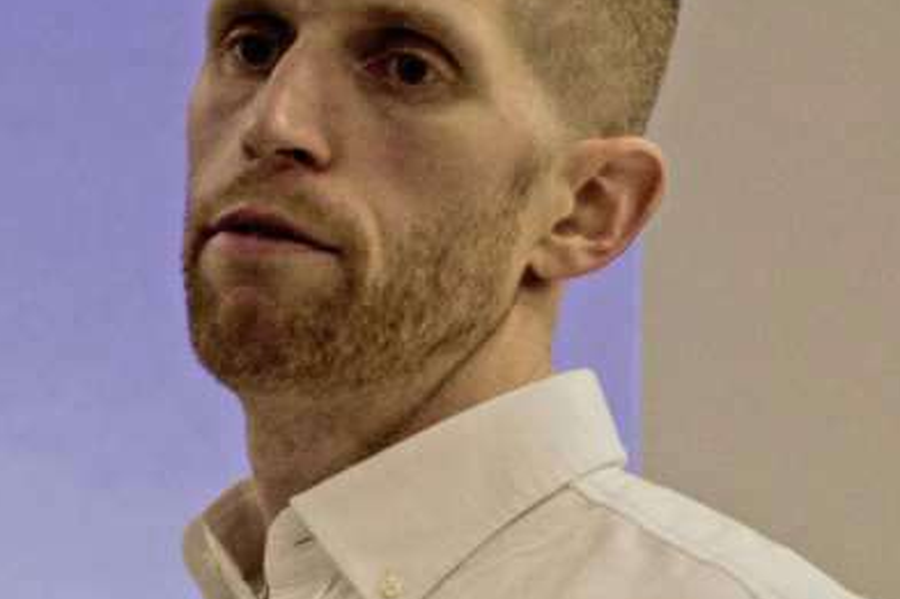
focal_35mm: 392
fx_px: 9795
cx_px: -220
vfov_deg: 3.5
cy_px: 730
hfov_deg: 5.2
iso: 400
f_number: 3.5
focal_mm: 50
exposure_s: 1/160
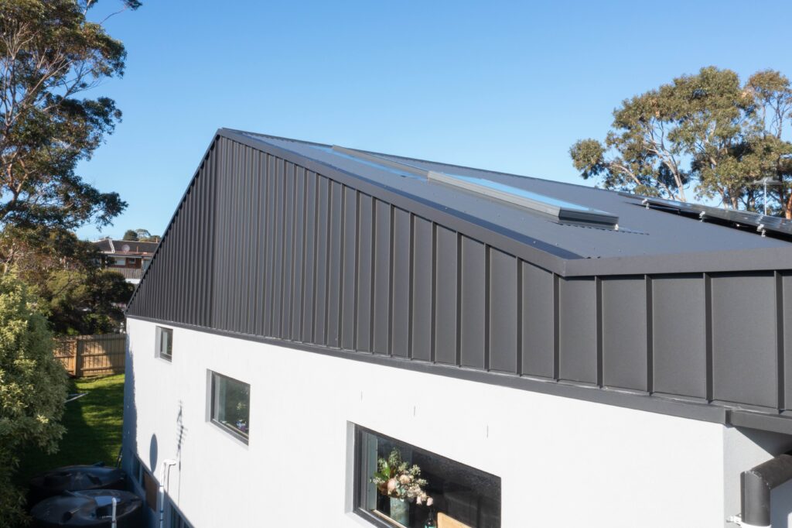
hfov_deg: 65.5
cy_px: 264
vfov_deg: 46.4
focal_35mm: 28
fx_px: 616
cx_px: 396
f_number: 11
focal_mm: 10.26
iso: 100
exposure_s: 1/40
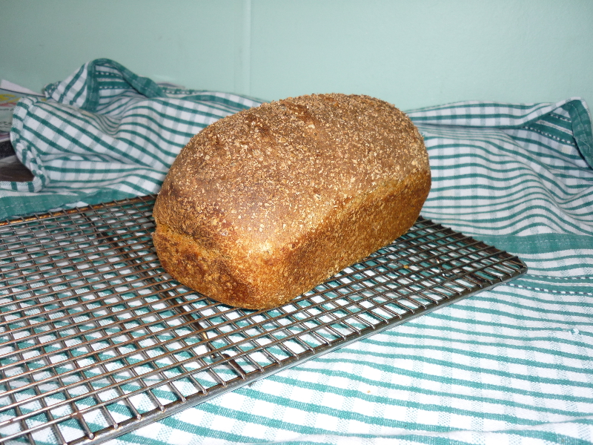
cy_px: 222
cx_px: 296
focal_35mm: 33
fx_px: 565
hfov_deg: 55.4
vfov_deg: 42.9
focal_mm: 5.5
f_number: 2.8
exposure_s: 1/30
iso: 100
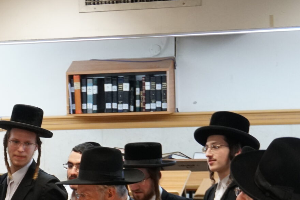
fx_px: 1204
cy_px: 236
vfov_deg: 9.4
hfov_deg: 13.6
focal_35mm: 144
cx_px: -110
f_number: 4.5
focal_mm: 33
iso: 1250
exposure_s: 1/125
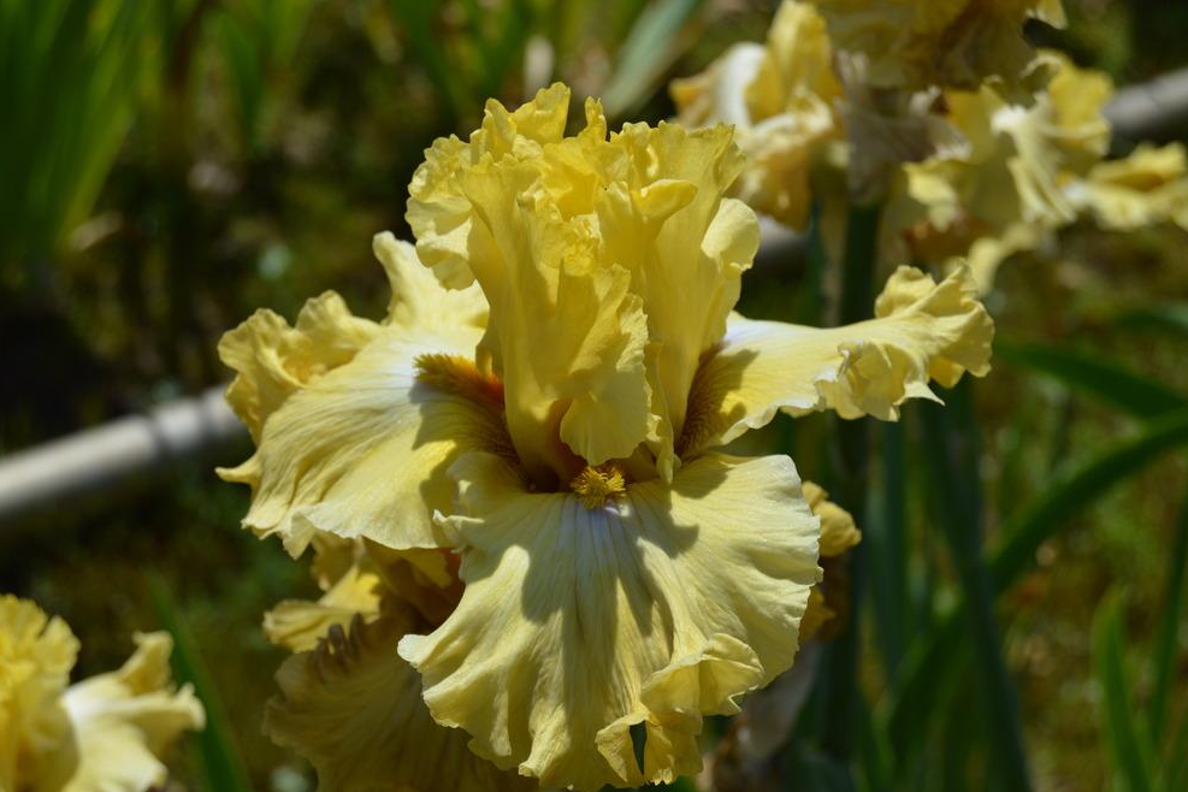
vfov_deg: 16.4
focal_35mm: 84
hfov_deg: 24.3
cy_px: 399
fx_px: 2755
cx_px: 598
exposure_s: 1/400
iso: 100
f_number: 8
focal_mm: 55
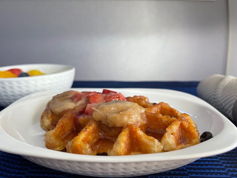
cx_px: 108
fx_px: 205
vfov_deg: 46.7
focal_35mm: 30
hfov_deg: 59.8
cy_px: 100
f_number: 1.6
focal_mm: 5.1
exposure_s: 1/56
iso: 250
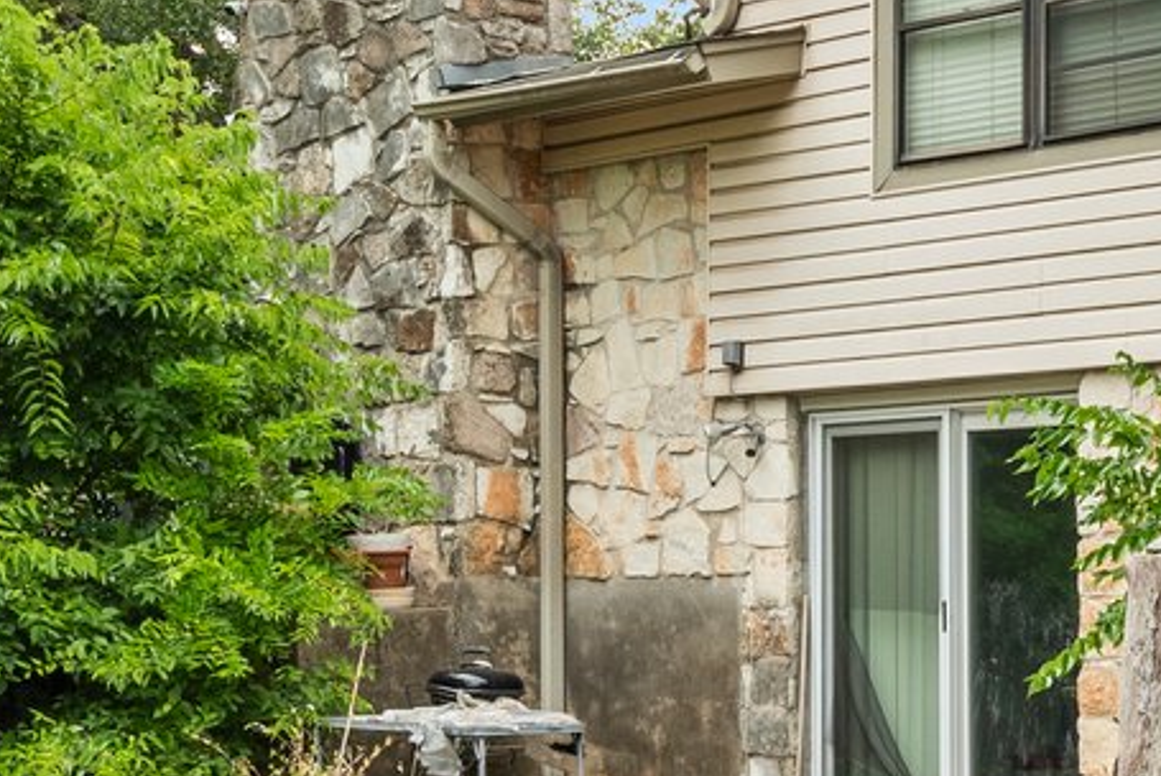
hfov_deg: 25.1
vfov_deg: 18.2
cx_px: 1309
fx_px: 2396
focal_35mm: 74
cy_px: 624
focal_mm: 16.5
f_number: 10
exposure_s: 1/15
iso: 400
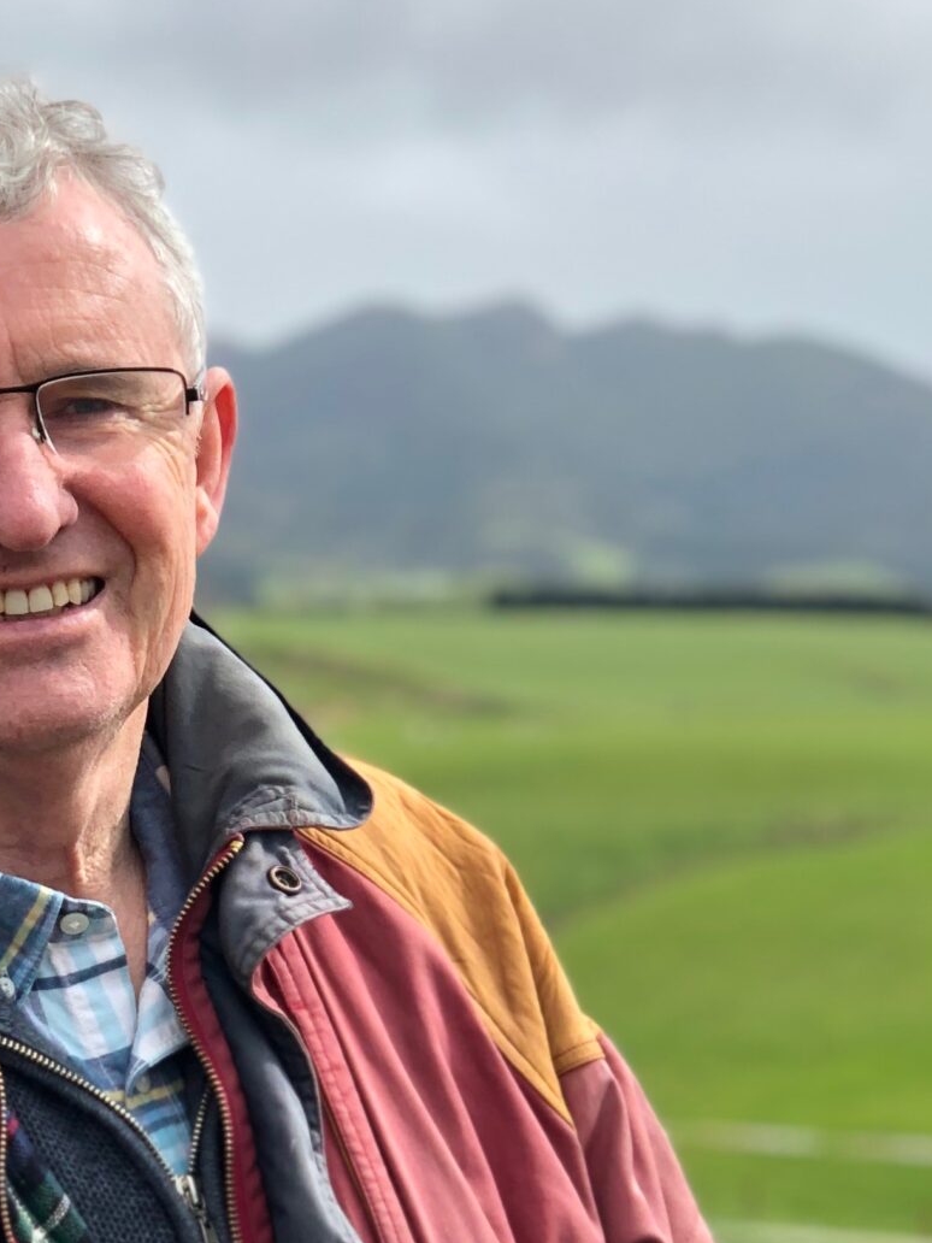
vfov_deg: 15.1
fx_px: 4631
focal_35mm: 129
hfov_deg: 11.4
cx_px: 135
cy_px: 1091
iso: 16
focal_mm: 6
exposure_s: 1/571
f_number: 2.4
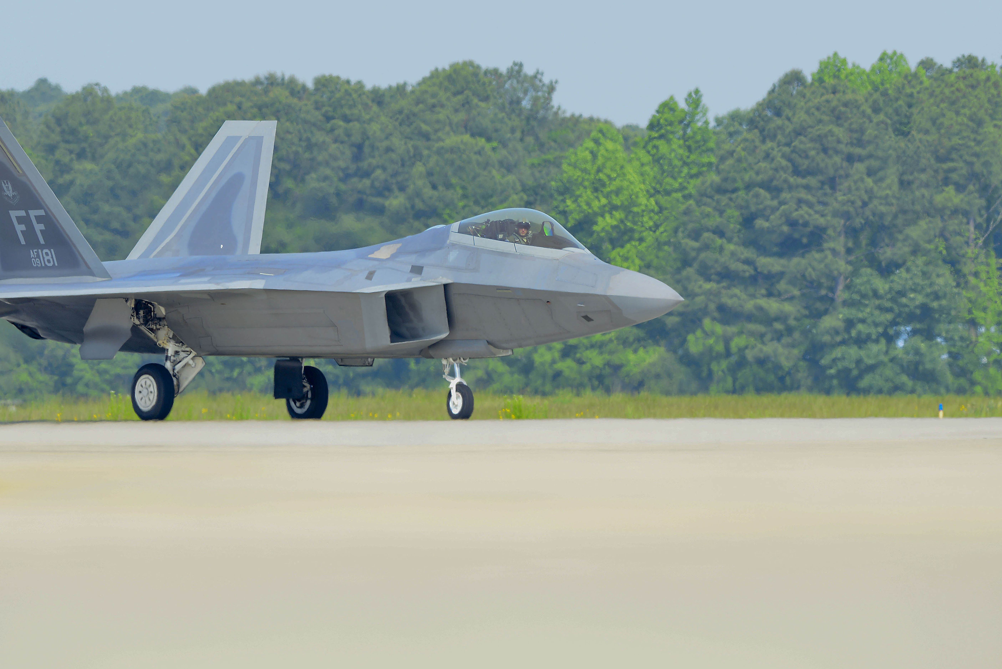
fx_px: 14589
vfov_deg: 2.6
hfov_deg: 3.9
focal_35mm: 524
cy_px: 244
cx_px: 405
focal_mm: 400
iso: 125
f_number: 6.3
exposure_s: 1/320
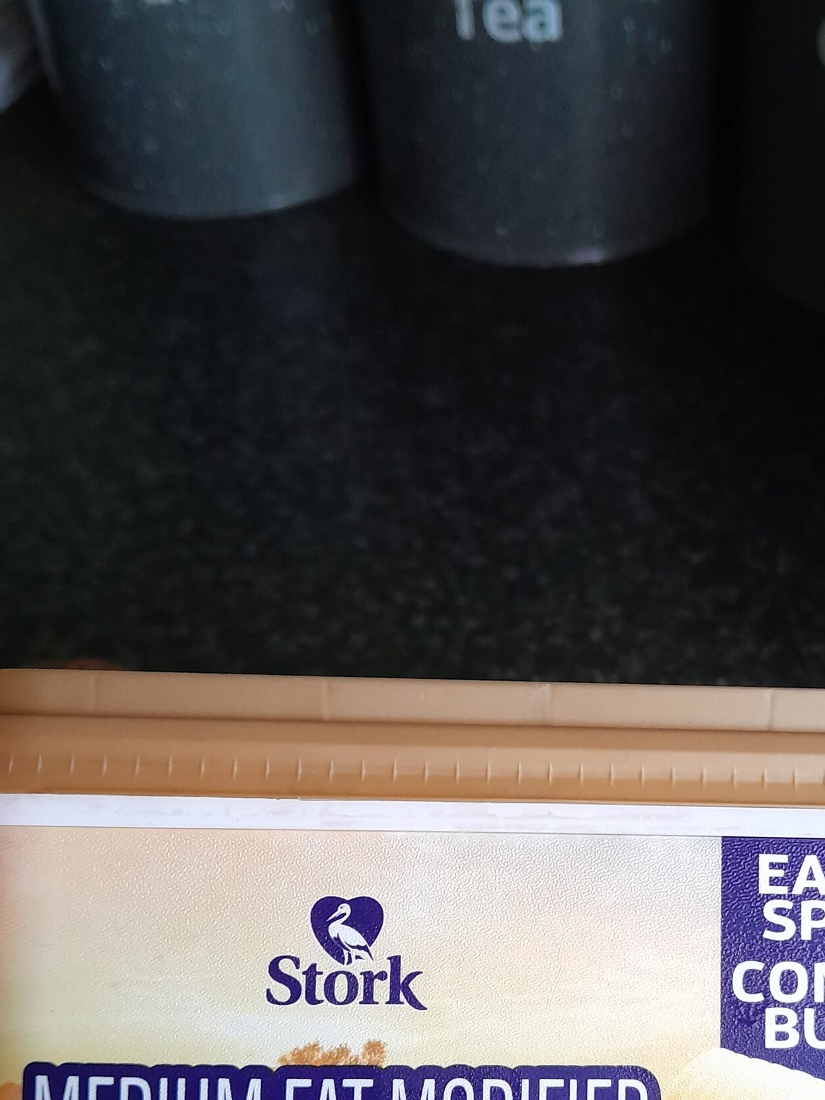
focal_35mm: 40
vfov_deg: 46.2
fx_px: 1271
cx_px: 565
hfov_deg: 35.5
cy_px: 717
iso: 640
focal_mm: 3.98
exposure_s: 1/25
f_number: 1.8
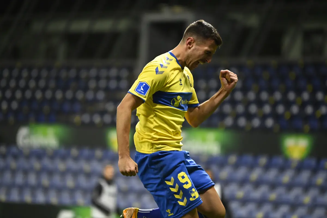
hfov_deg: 10.3
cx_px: 164
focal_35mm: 200
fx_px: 1817
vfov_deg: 6.9
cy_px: 109
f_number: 2.8
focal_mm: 200
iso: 3200
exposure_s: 1/2000
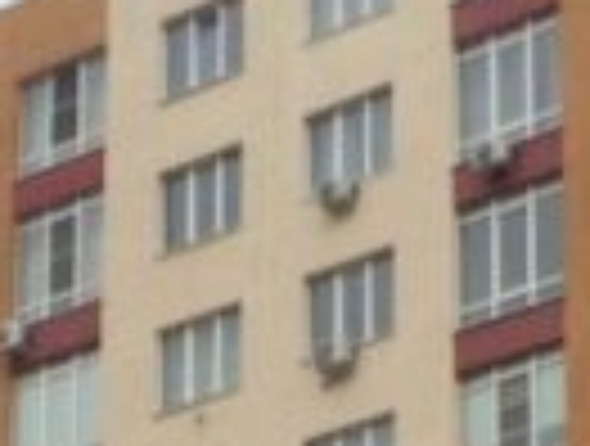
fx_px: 3863
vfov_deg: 6.3
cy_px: 1018
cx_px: 239
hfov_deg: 8.7
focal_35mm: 226
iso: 32
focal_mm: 4.15
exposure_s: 1/1953
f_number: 2.2
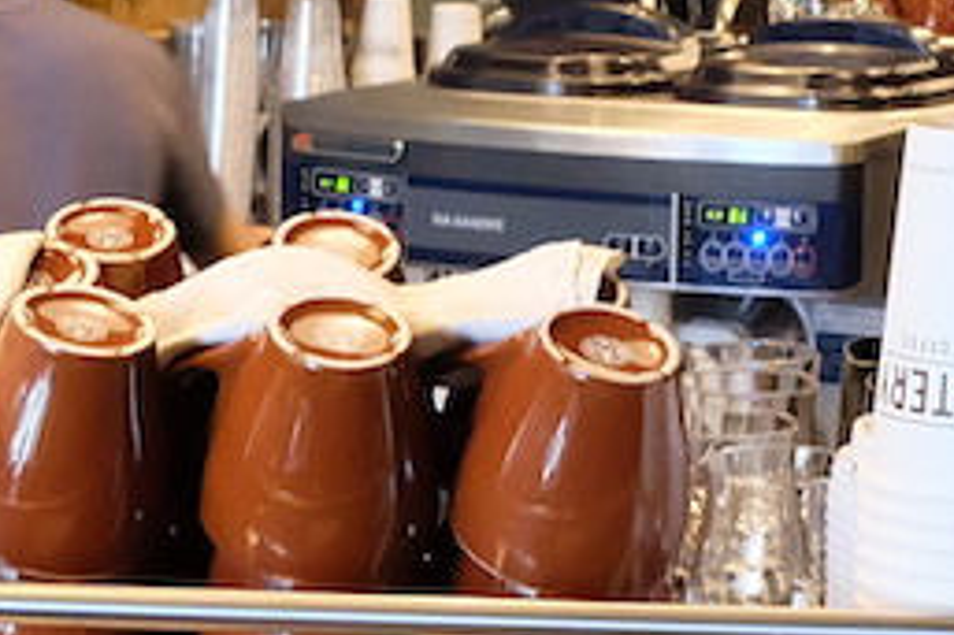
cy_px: -59
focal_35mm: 140
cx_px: 494
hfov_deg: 14.7
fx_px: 3707
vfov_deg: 9.7
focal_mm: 16
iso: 6400
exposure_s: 1/42
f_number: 4.5
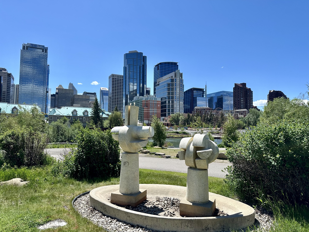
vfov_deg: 56.8
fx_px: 214
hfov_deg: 71.6
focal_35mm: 24
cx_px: 154
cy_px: 116
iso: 80
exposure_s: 1/4016
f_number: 1.78
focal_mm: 6.86
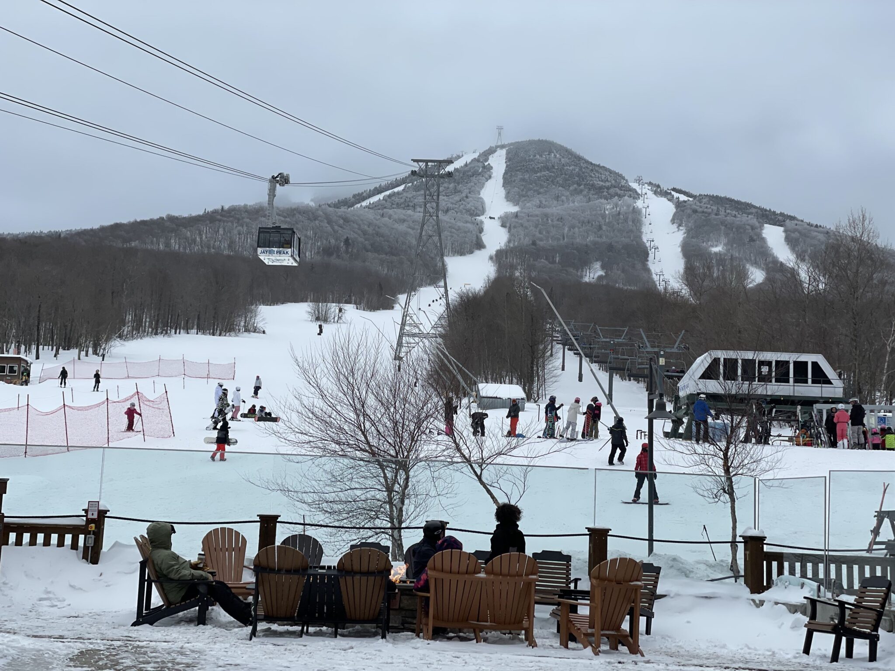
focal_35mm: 52
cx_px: 448
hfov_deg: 36.8
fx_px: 1344
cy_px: 336
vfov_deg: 28.0
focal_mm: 6
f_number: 2
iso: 25
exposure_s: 1/2660
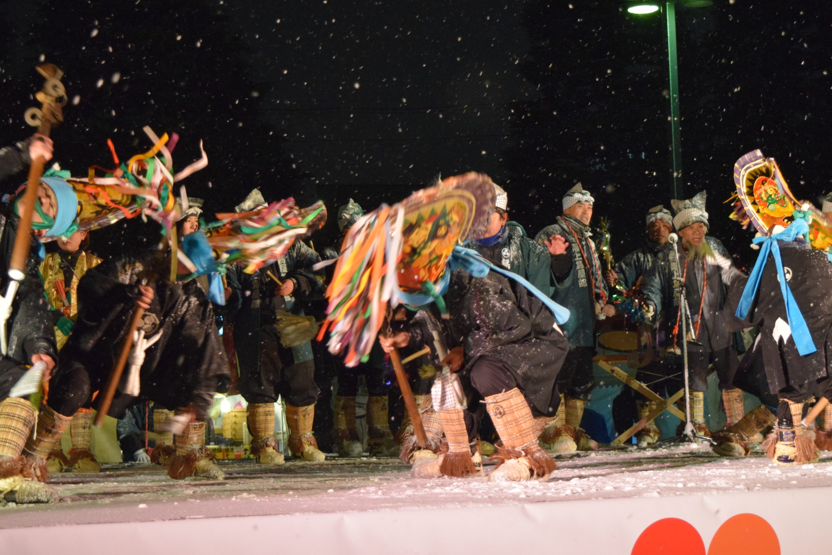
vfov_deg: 17.3
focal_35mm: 79
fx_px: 1826
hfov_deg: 25.7
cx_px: 404
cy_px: 270
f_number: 5
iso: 3200
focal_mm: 46
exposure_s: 1/160
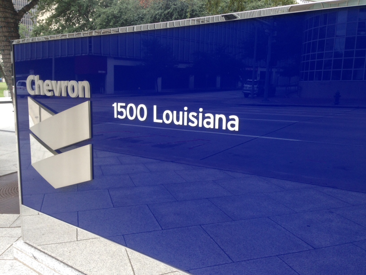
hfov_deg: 55.4
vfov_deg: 42.9
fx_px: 349
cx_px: 183
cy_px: 138
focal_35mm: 33
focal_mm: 4.12
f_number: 2.4
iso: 50
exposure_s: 1/142
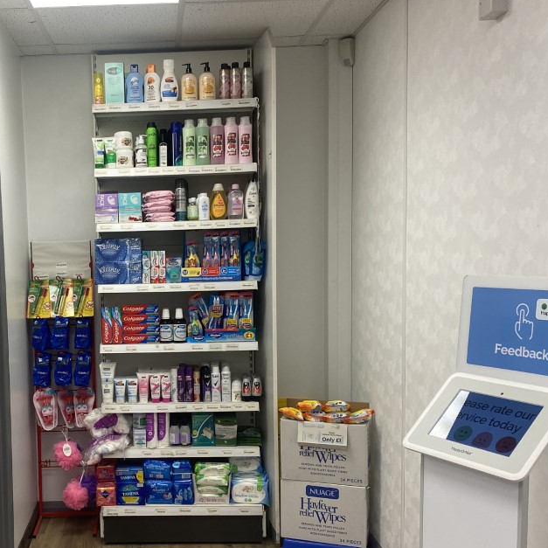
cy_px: 317
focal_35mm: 44
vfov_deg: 38.2
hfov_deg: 37.3
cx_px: 133
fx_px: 788
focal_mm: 4.25
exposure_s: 1/100
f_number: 1.8
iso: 64
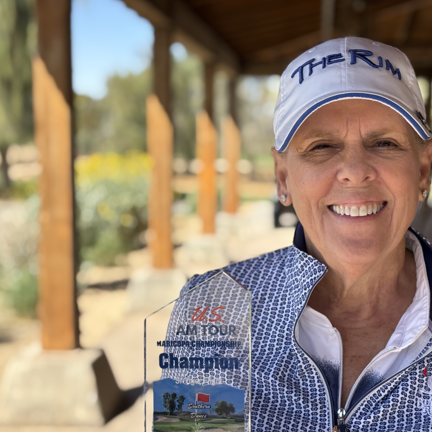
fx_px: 875
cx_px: 287
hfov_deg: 27.6
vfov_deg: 27.7
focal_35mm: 62
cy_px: 214
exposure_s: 1/811
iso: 32
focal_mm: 5.96
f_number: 1.6
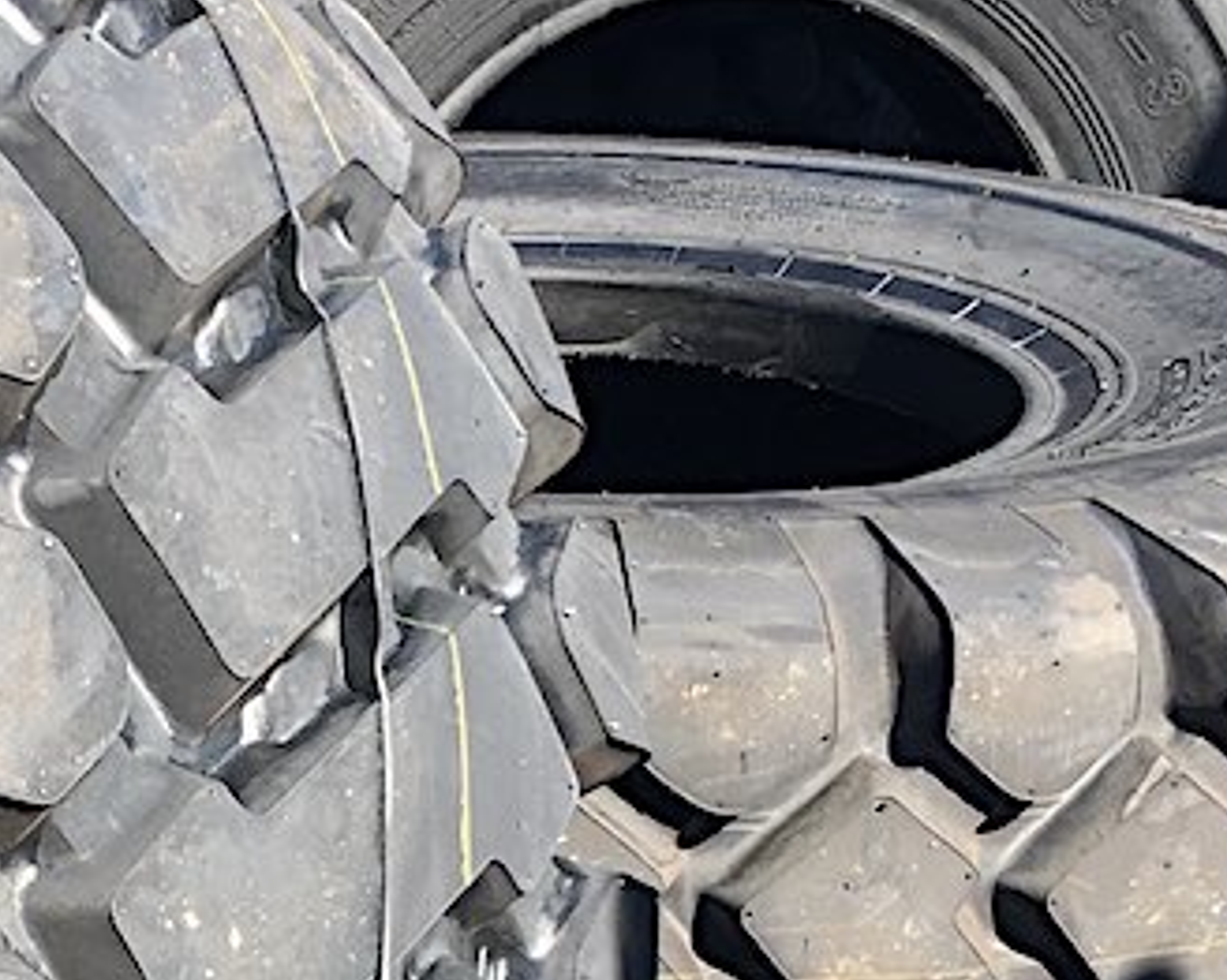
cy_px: 971
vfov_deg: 15.9
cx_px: 105
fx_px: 3448
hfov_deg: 19.8
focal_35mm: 95
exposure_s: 1/382
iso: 25
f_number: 2.2
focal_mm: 4.15
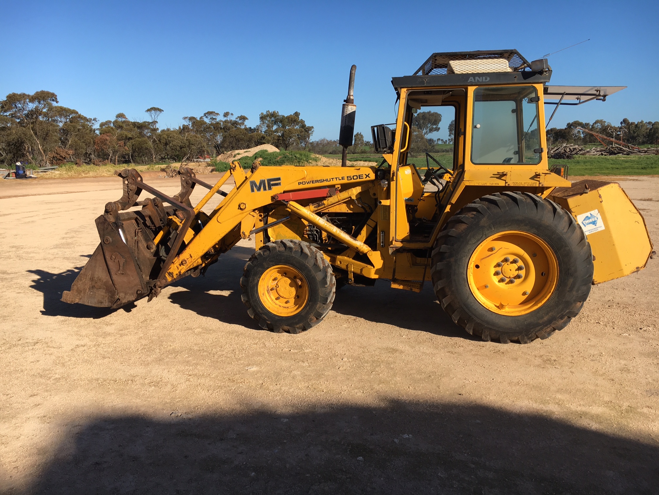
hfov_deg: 61.7
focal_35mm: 29
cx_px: 330
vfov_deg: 48.2
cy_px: 248
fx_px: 552
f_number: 2.2
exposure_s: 1/1479
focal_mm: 4.15
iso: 25
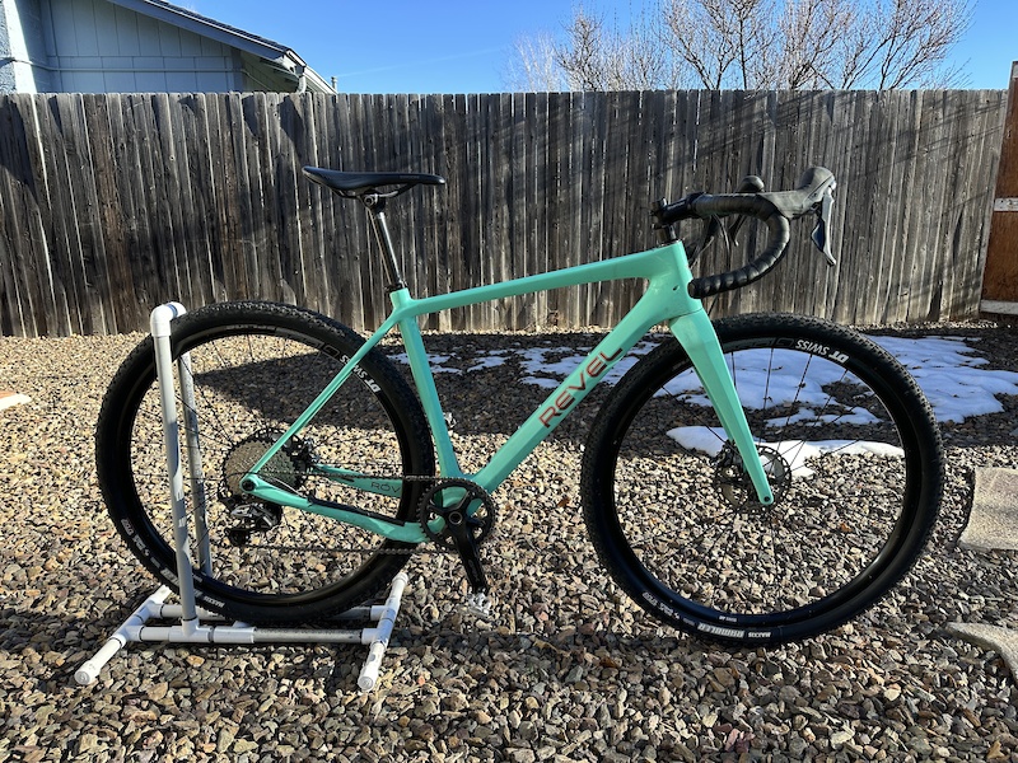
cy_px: 382
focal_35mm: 24
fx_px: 706
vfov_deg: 56.8
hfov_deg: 71.6
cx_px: 509
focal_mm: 6.86
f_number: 1.78
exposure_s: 1/750
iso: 80
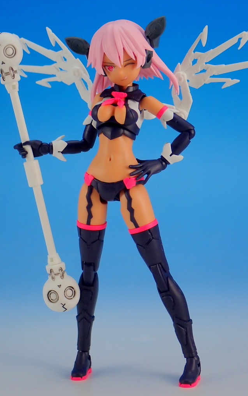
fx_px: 1017
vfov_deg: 22.1
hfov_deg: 13.9
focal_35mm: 94
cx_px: 125
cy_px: 197
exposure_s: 1/25
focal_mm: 15.66
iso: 100
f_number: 4.5
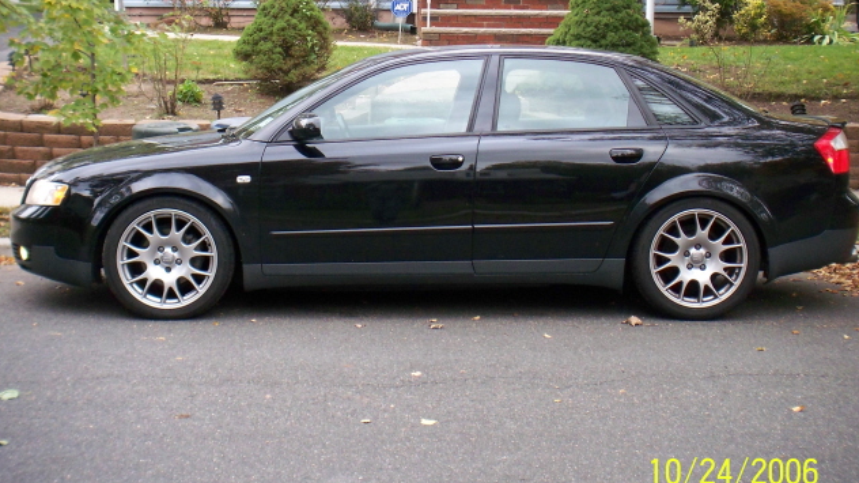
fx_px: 1480
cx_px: 430
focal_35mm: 65
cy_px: 229
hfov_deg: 32.4
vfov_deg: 18.5
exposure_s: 1/40
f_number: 4
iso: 200
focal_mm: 9.8
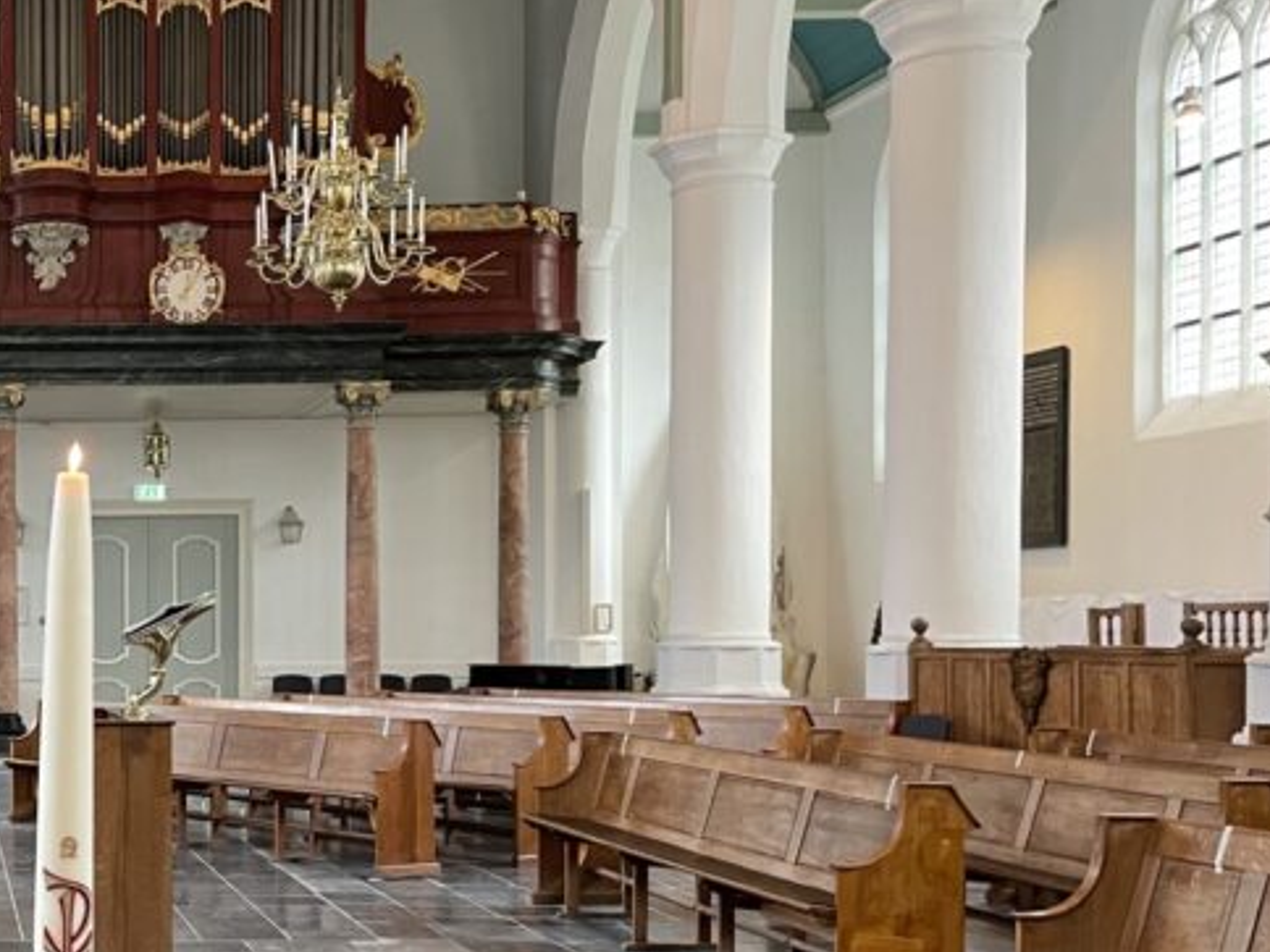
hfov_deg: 31.7
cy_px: 664
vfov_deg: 26.4
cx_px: -55
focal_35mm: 55
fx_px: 2018
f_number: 1.6
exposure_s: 1/60
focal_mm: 4.2
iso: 250
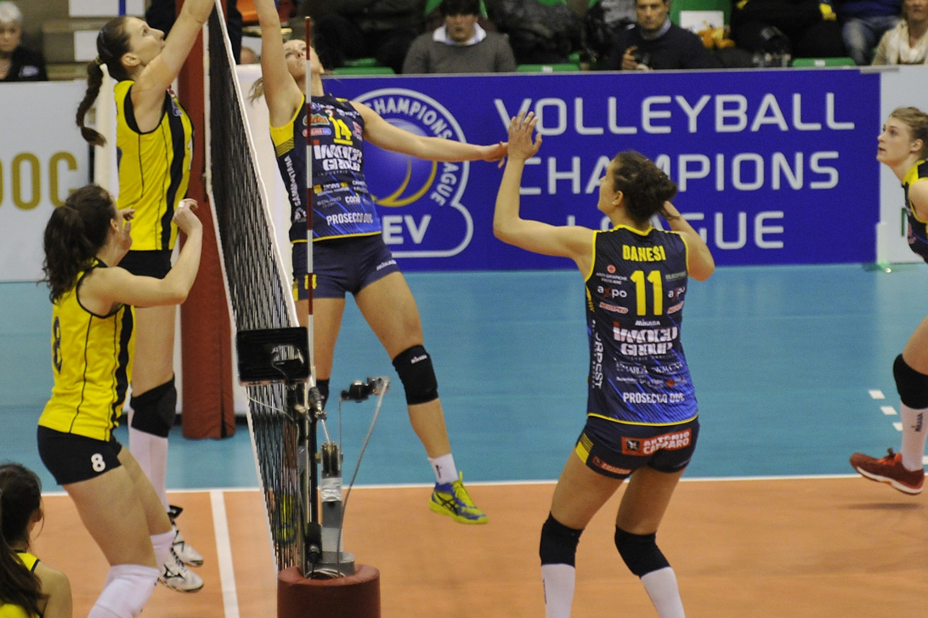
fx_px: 5308
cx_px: 294
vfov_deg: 6.7
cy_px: 147
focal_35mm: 206
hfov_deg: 10.0
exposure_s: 1/800
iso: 5000
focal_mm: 125
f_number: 4
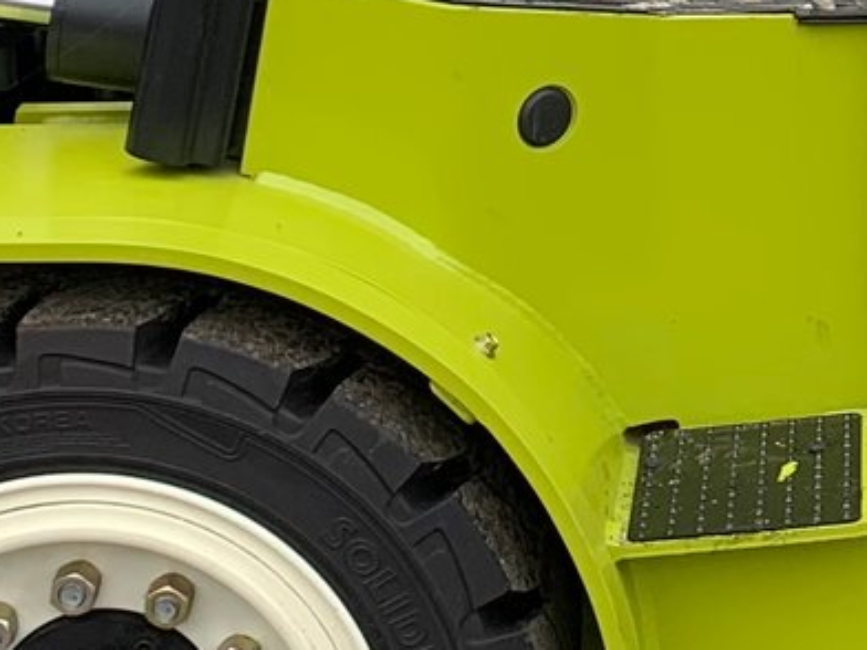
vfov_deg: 10.3
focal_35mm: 136
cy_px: -473
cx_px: 1051
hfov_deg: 14.1
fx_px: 3406
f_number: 1.8
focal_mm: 4.25
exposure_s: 1/121
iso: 50
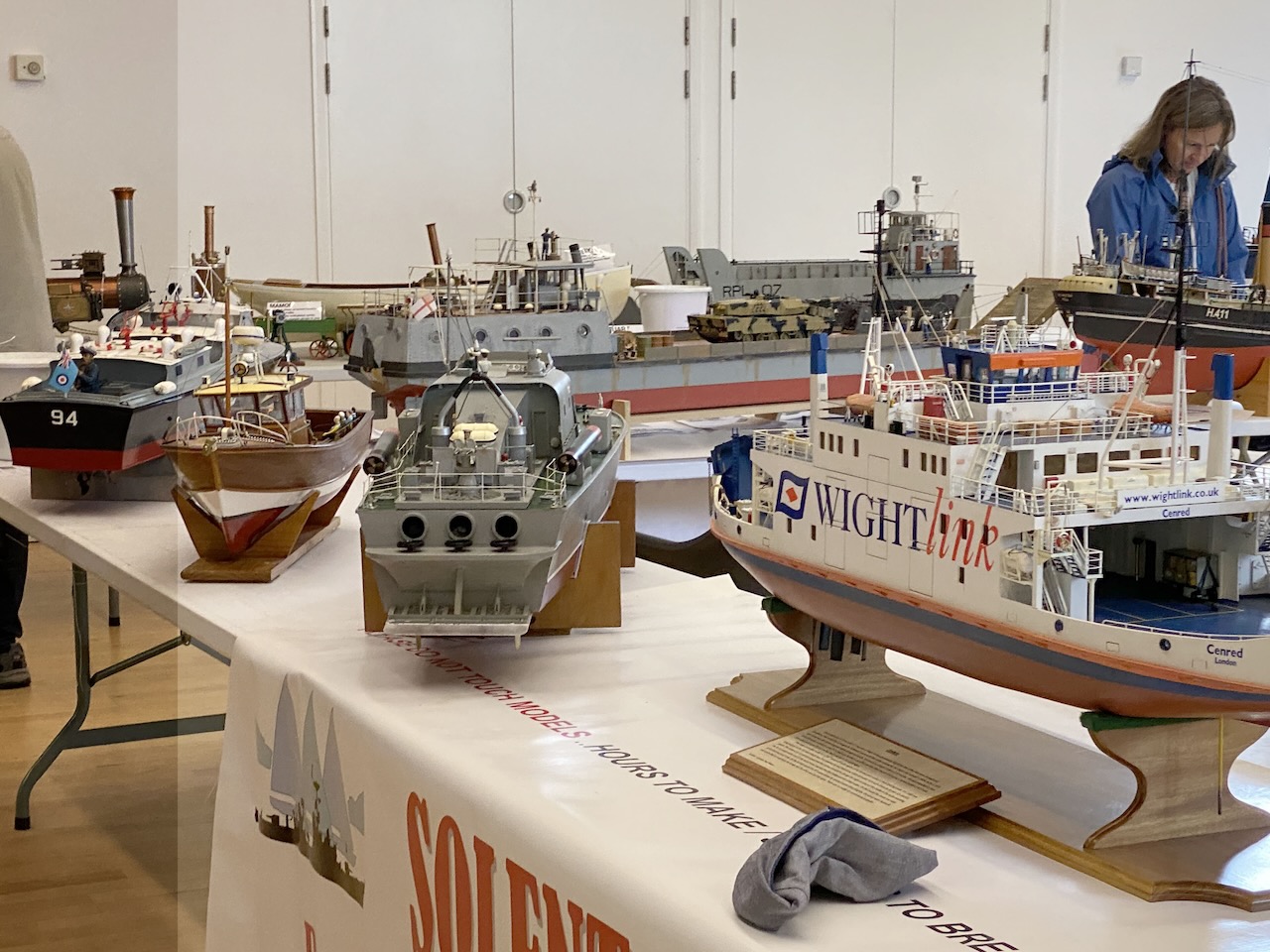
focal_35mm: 52
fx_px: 1908
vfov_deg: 28.0
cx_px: 635
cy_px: 476
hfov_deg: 36.8
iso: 200
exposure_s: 1/50
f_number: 2
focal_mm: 6
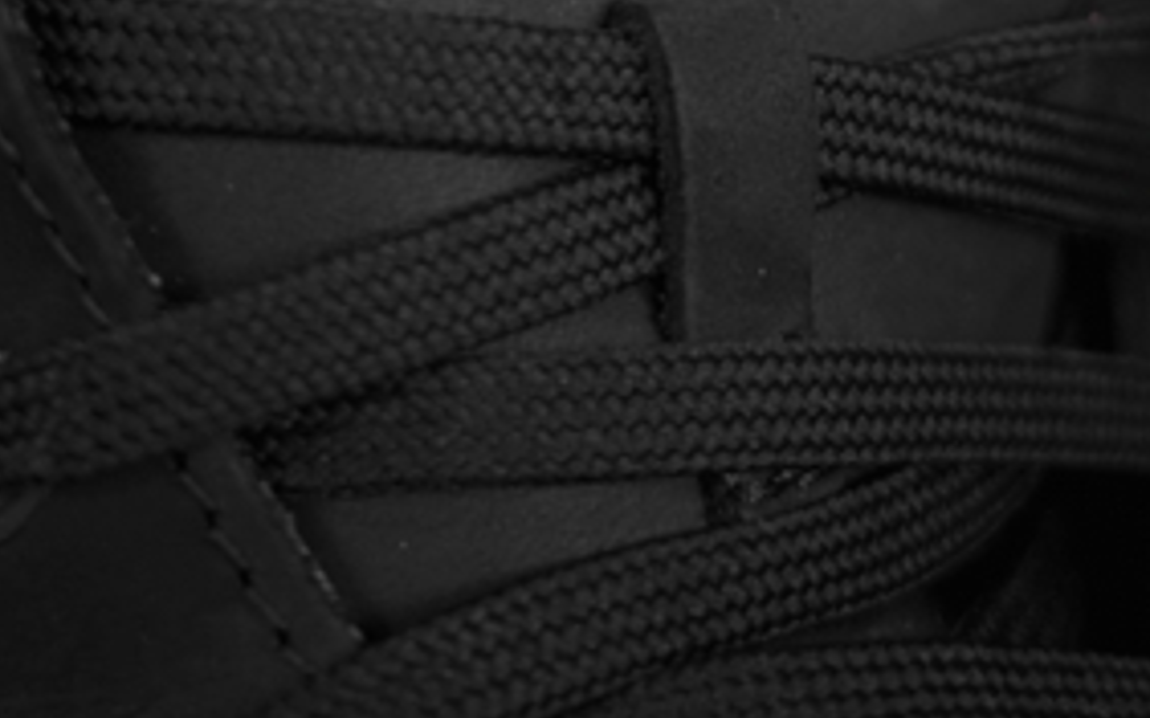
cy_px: -473
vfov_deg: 8.4
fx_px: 4762
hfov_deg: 13.8
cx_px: 624
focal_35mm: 152
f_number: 5
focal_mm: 70
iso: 1000
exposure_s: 1/60
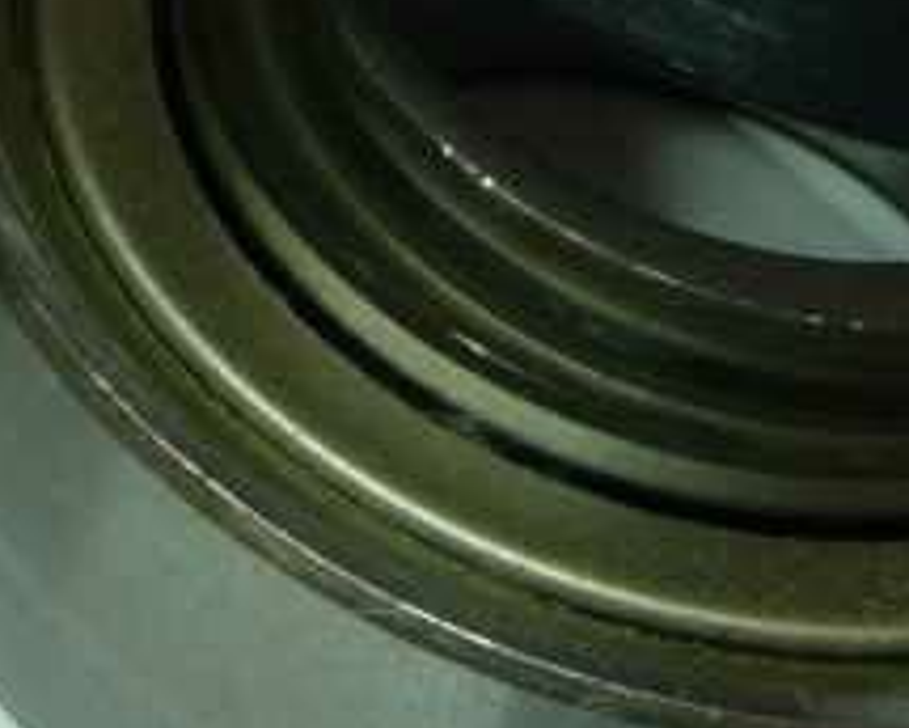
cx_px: -309
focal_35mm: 237
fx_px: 6376
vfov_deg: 6.4
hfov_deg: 8.0
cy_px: -421
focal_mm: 9.3
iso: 100
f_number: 4.3
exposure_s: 1/40
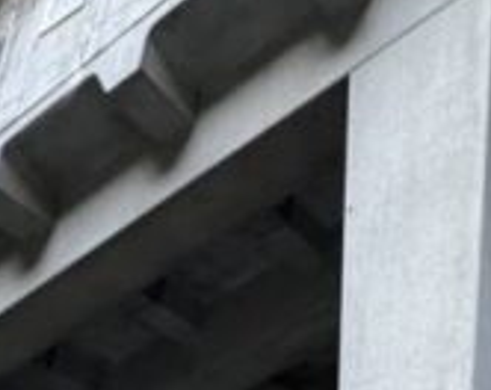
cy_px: 585
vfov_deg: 25.0
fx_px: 667
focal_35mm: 46
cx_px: 438
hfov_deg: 37.8
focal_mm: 1.57
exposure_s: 1/99
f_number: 1.8
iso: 160
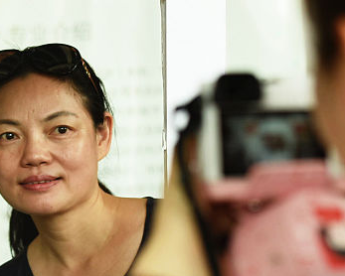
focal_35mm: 227
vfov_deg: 6.8
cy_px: 159
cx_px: 18
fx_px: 2319
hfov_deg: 8.5
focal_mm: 70
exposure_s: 1/200
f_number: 4.5
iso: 320
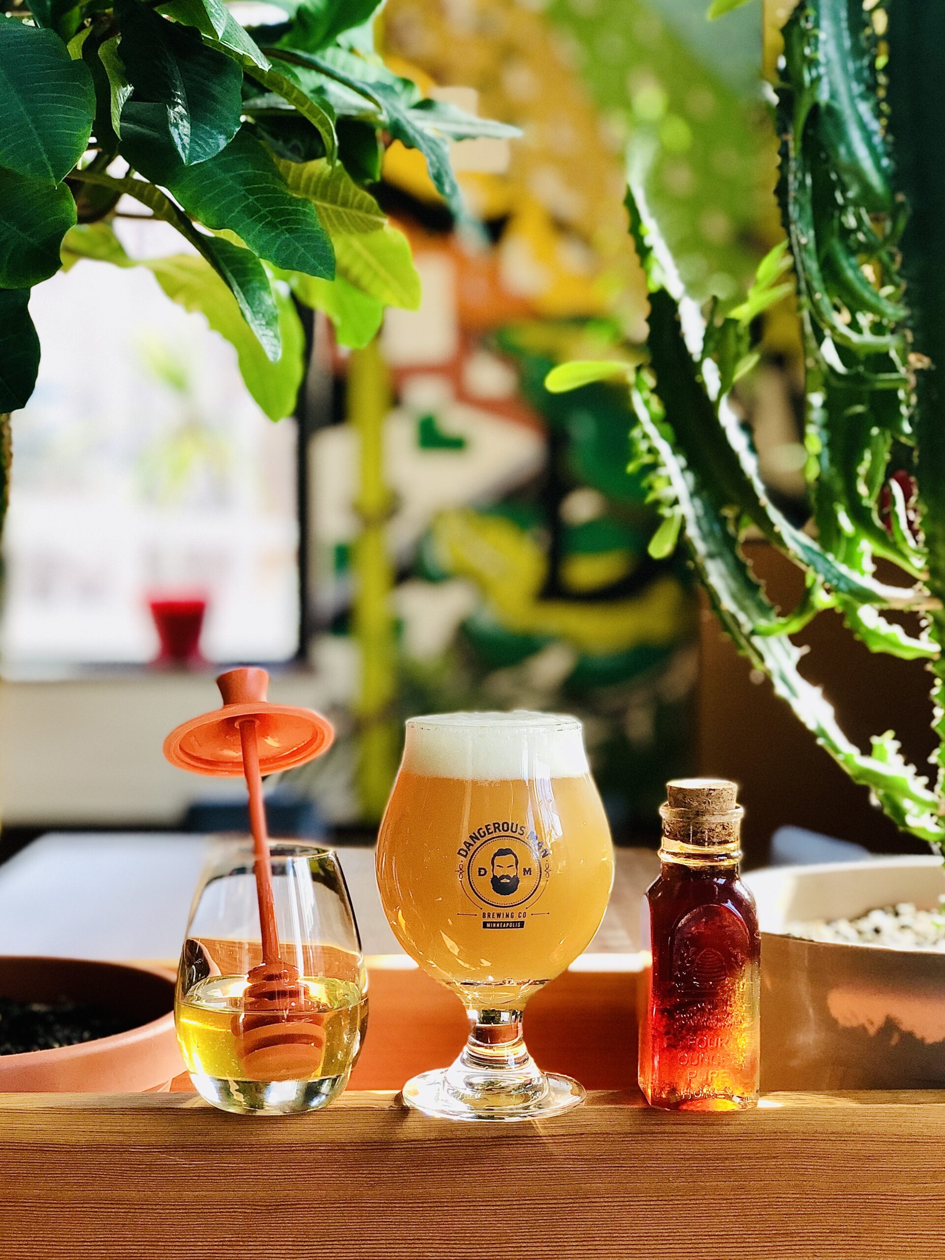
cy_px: 630
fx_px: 1893
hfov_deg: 28.0
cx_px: 472
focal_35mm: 52
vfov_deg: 36.8
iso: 100
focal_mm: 6
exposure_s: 1/60
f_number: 2.4
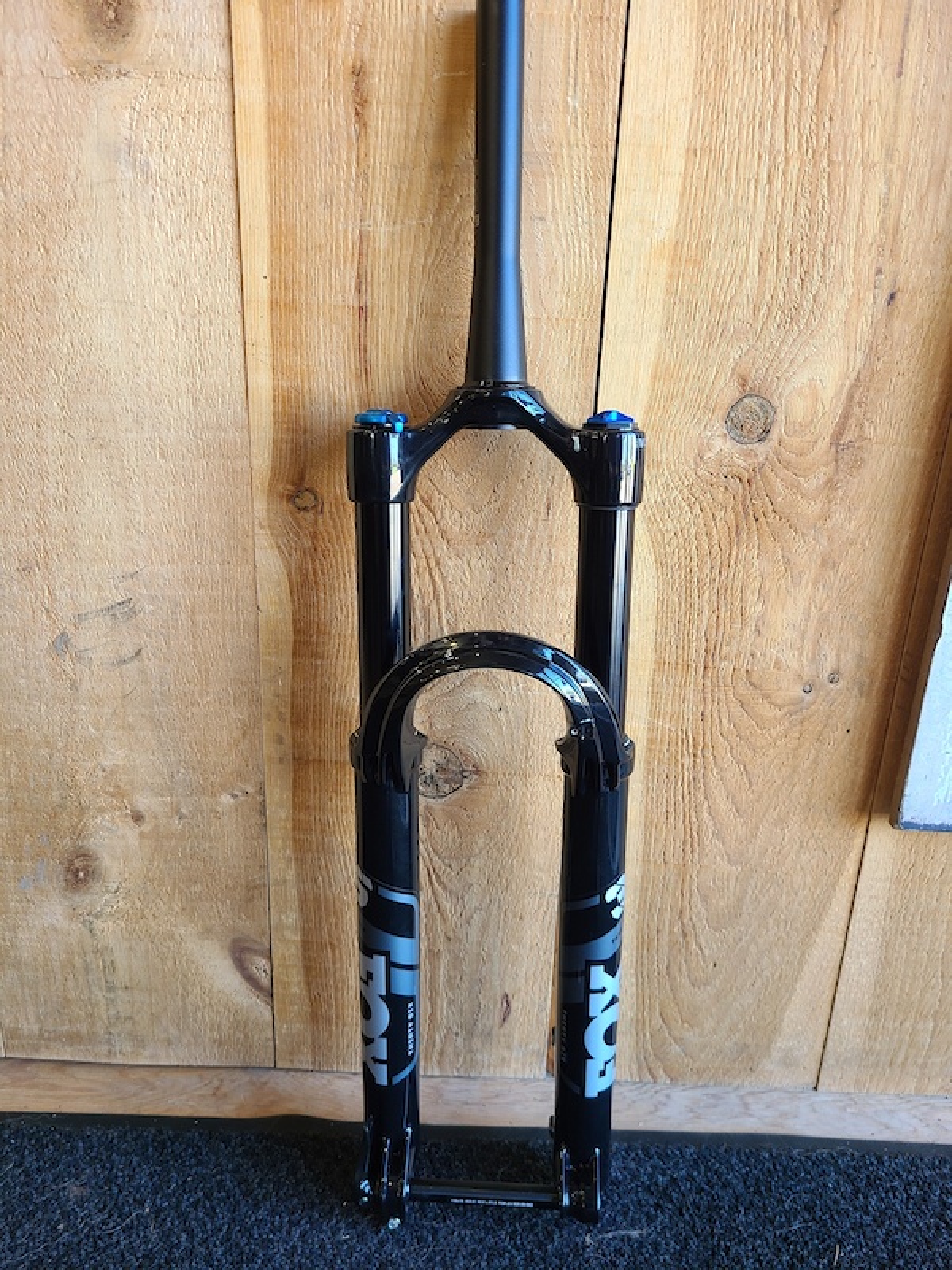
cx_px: 476
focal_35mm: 26
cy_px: 635
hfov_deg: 53.1
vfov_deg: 67.3
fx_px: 953
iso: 160
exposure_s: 1/60
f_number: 1.8
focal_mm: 5.4
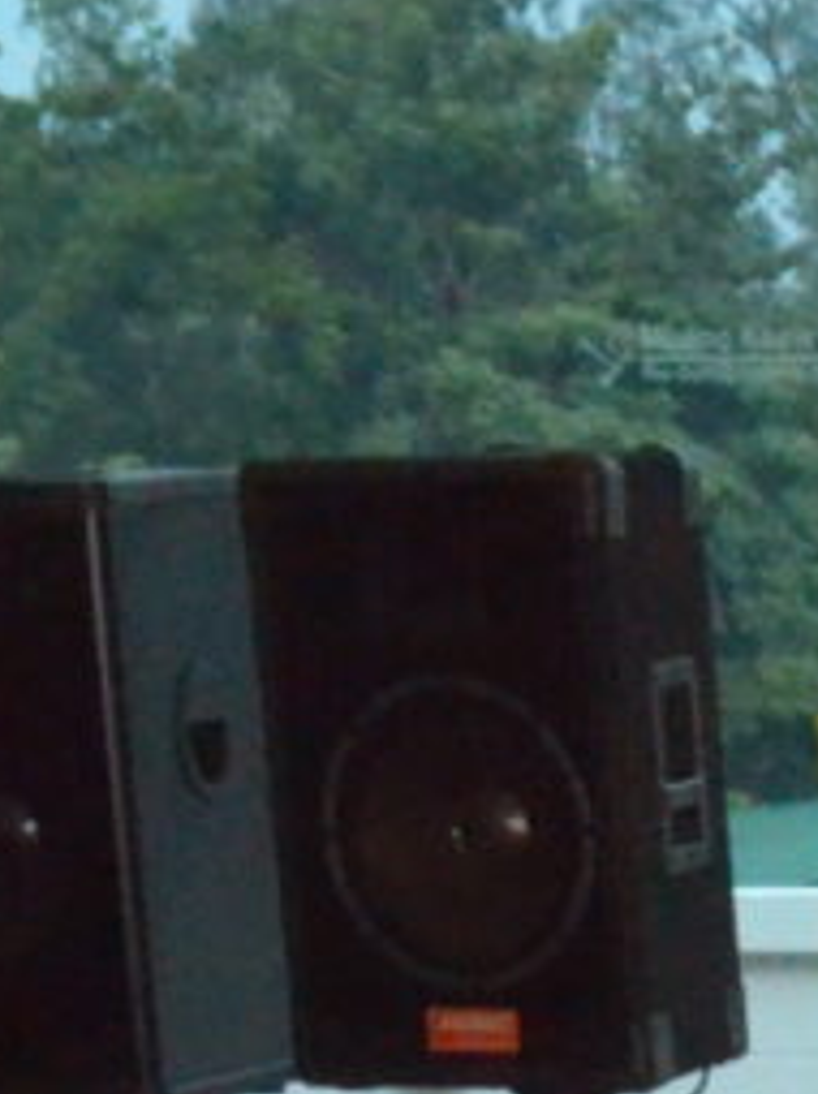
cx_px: 3139
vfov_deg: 6.8
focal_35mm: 279
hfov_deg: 4.9
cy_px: 2498
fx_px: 8805
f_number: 10
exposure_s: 1/60
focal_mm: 24
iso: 4000
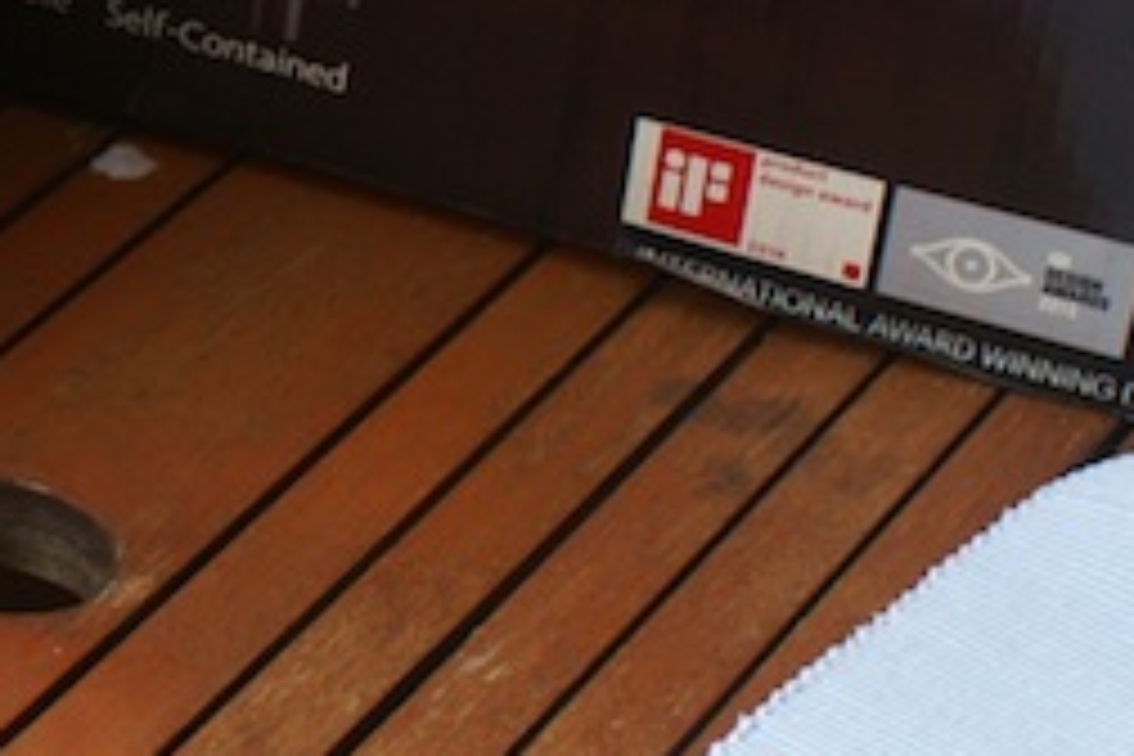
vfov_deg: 7.5
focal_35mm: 183
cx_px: -608
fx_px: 5764
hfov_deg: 10.8
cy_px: 169
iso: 100
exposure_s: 1/125
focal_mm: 28
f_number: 4
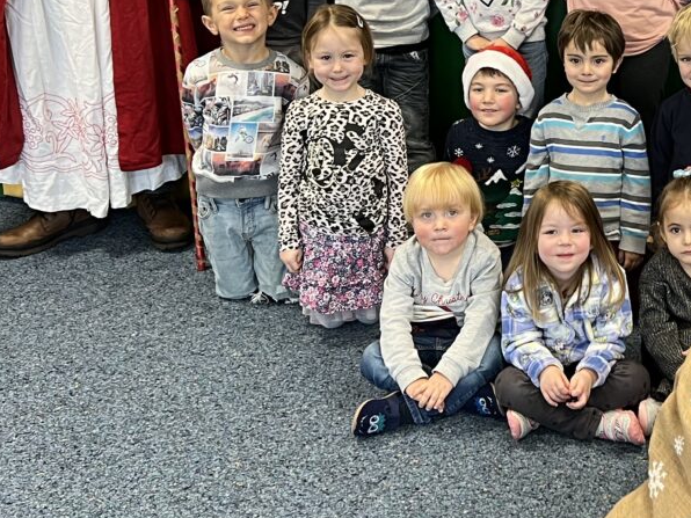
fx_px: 1337
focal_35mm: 67
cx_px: 662
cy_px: 50
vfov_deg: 21.4
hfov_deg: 27.6
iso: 80
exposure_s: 1/50
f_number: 1.5
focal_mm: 5.7
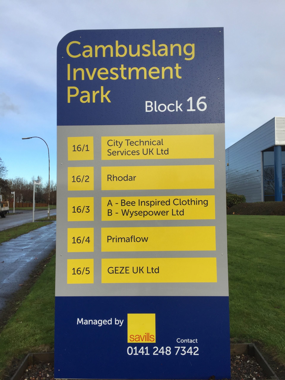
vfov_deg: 61.7
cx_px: 142
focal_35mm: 29
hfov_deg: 48.2
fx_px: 318
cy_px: 190
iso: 32
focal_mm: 4.15
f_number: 2.2
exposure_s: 1/989
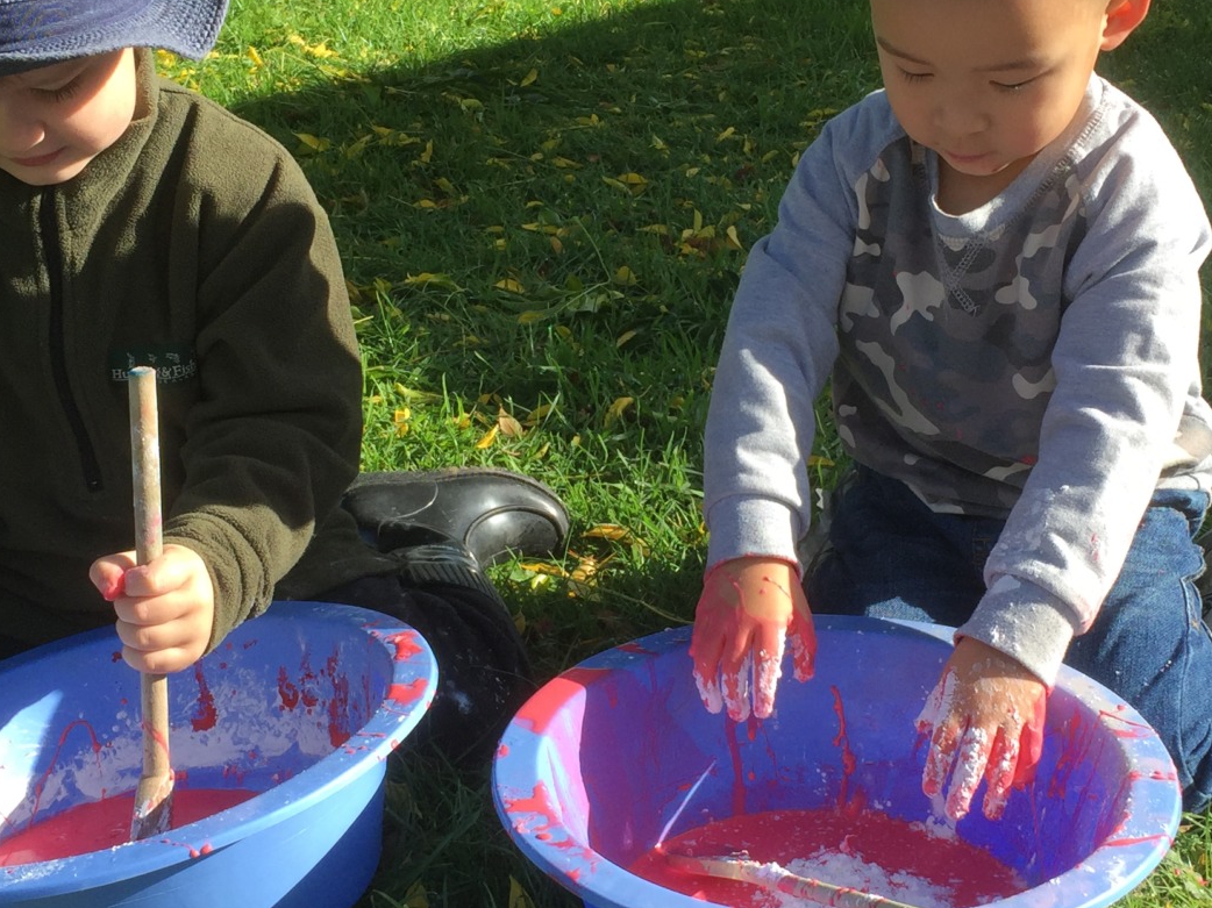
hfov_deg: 33.8
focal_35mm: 57
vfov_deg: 25.6
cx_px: 618
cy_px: 467
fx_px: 1995
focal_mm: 4.15
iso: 32
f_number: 2.2
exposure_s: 1/879
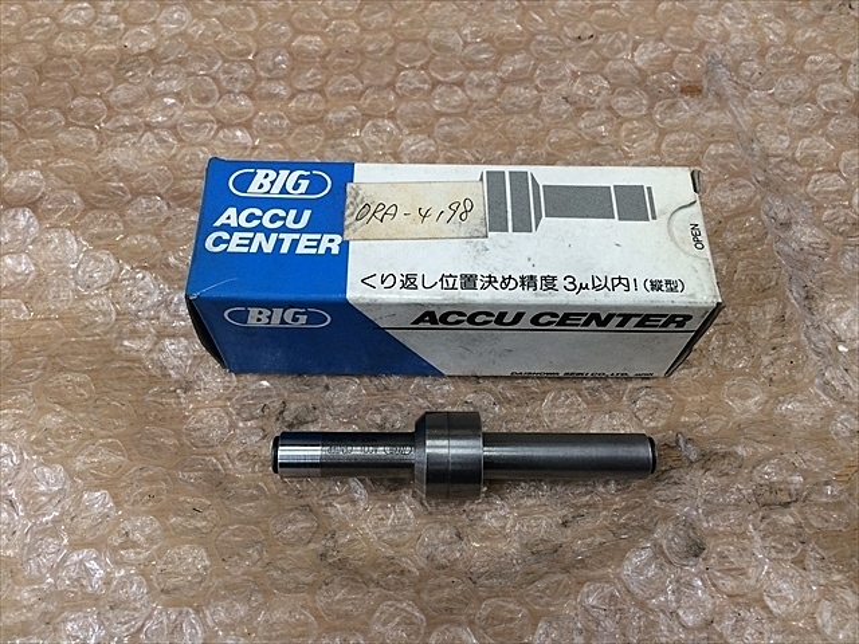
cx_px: 430
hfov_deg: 61.7
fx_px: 720
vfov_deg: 48.2
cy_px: 322
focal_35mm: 29
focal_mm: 4.15
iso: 32
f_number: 2.2
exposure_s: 1/30
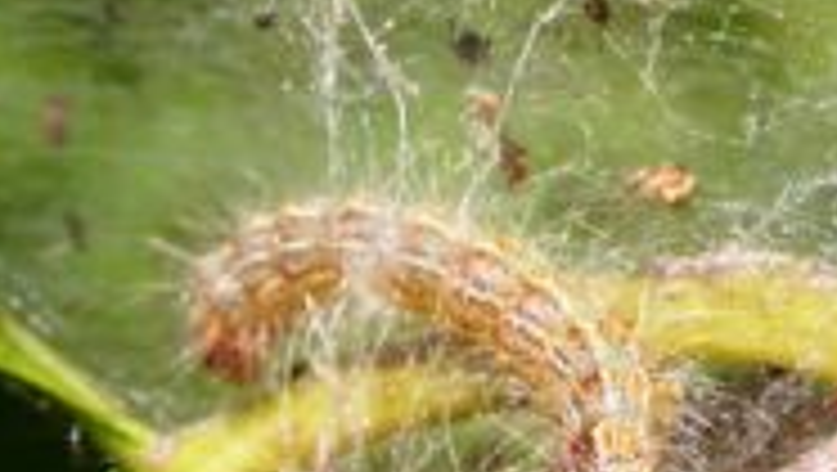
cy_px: -117
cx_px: 981
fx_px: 6086
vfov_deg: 4.4
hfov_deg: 7.8
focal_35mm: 274
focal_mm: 16.2
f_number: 7.9
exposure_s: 1/244
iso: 100
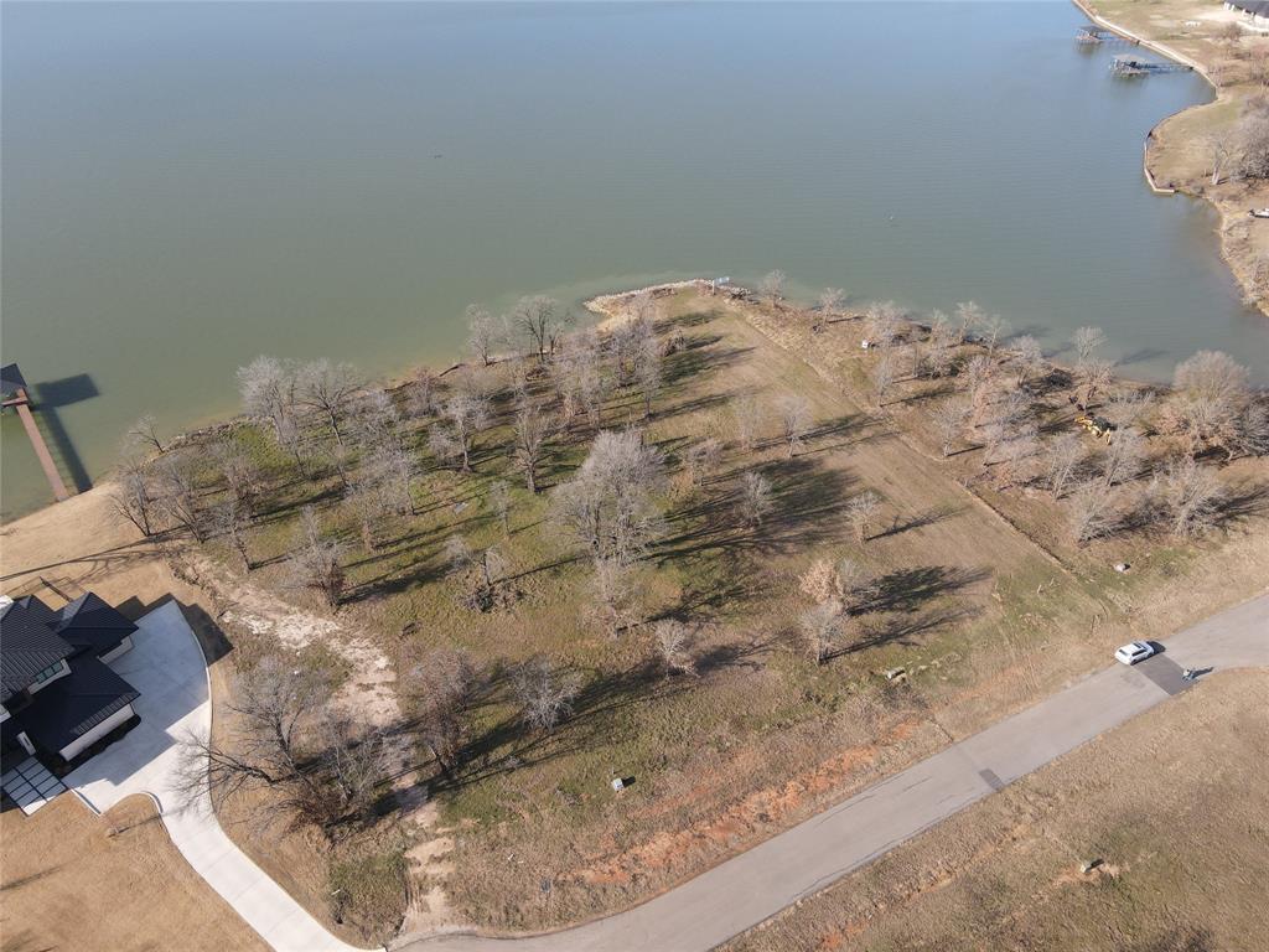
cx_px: 634
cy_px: 476
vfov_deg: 56.8
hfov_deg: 71.6
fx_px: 880
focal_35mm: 24
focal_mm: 4.5
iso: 100
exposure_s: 1/320
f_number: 2.8
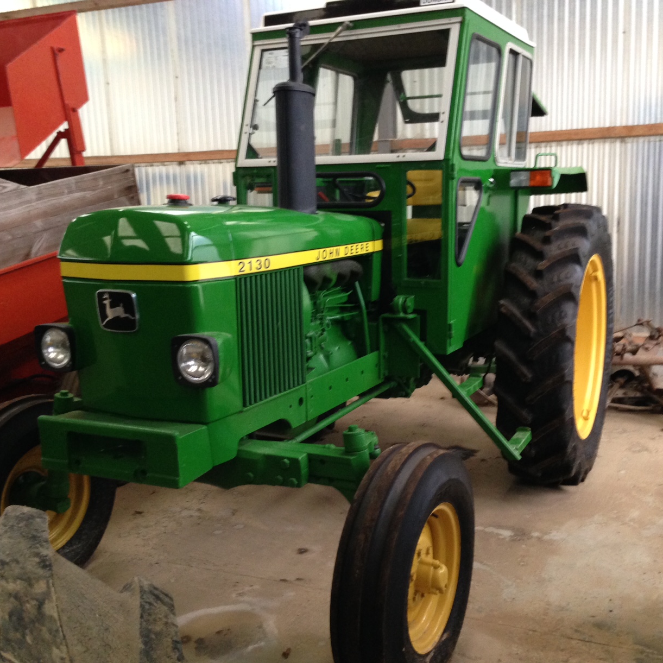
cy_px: 332
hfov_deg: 42.8
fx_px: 845
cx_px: 324
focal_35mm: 39
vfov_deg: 42.8
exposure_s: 1/20
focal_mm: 4.12
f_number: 2.4
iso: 200
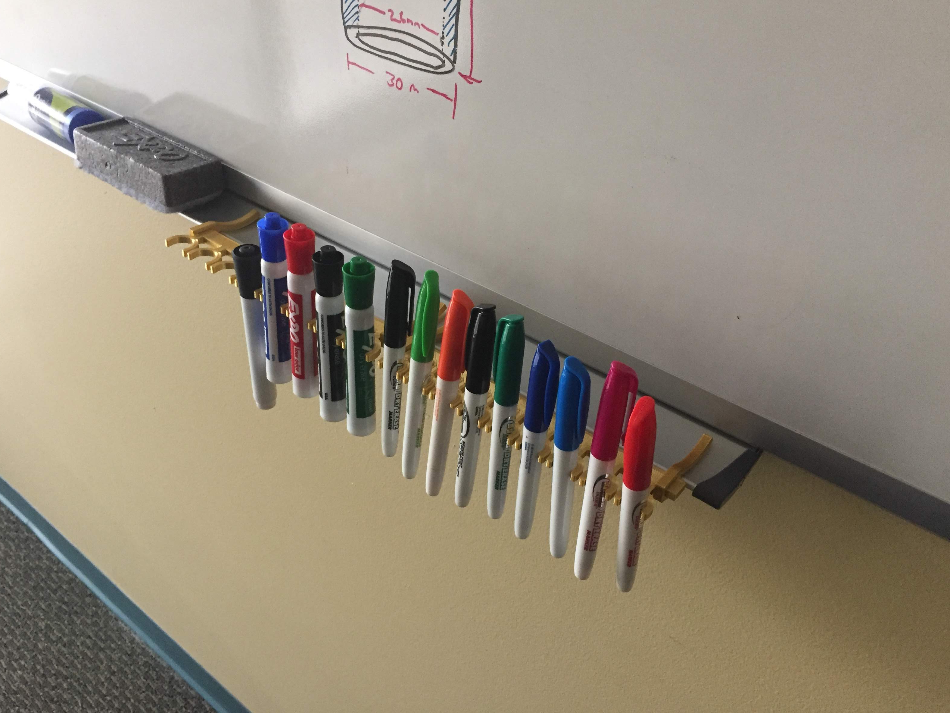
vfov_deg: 46.8
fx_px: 823
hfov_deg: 60.0
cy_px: 349
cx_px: 463
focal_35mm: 30
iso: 250
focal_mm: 4.15
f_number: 2.2
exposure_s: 1/24
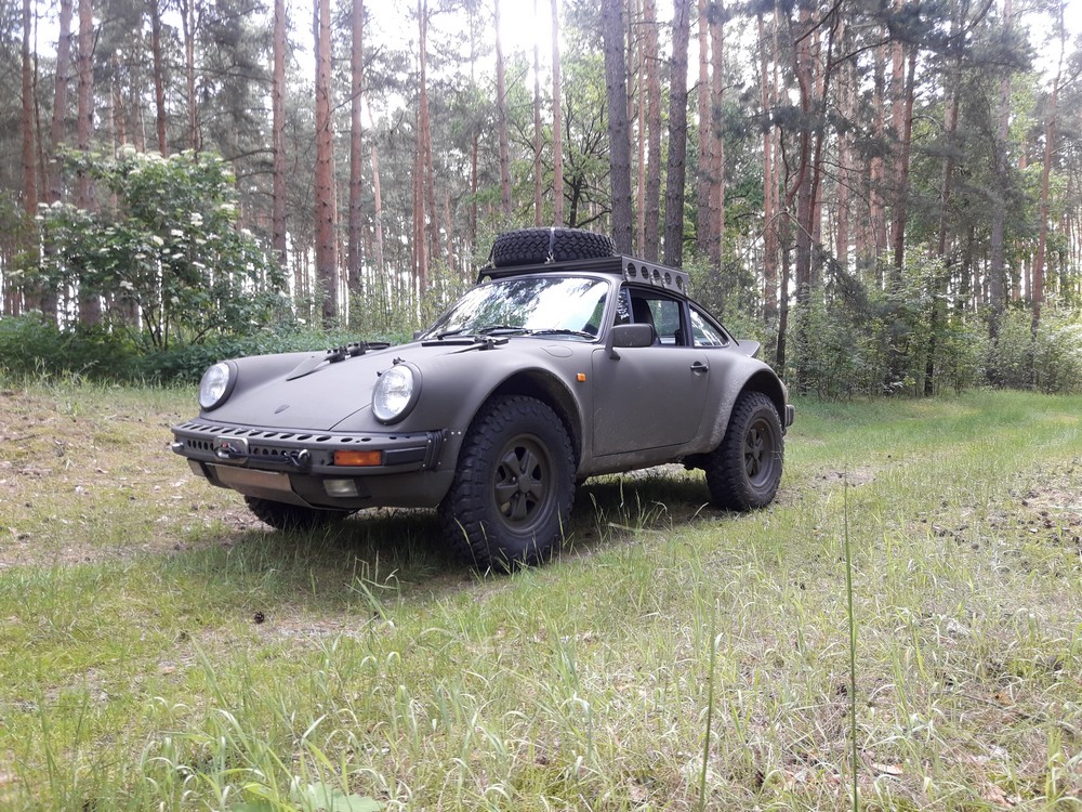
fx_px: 875
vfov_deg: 49.7
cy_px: 406
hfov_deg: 63.4
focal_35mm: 28
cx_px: 541
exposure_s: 1/50
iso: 40
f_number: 1.9
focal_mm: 3.7
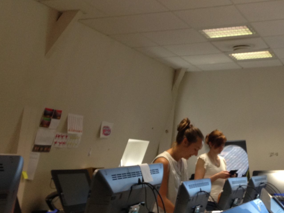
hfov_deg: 28.4
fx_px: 541
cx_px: 249
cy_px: 211
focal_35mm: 66
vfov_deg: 21.5
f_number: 2.4
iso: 80
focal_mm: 4.12
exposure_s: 1/20
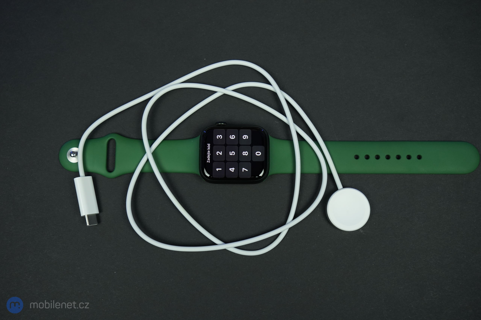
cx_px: 240
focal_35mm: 40
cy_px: 160
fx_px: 534
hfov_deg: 48.5
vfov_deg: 33.4
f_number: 6.3
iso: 1000
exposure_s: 1/160
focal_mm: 40
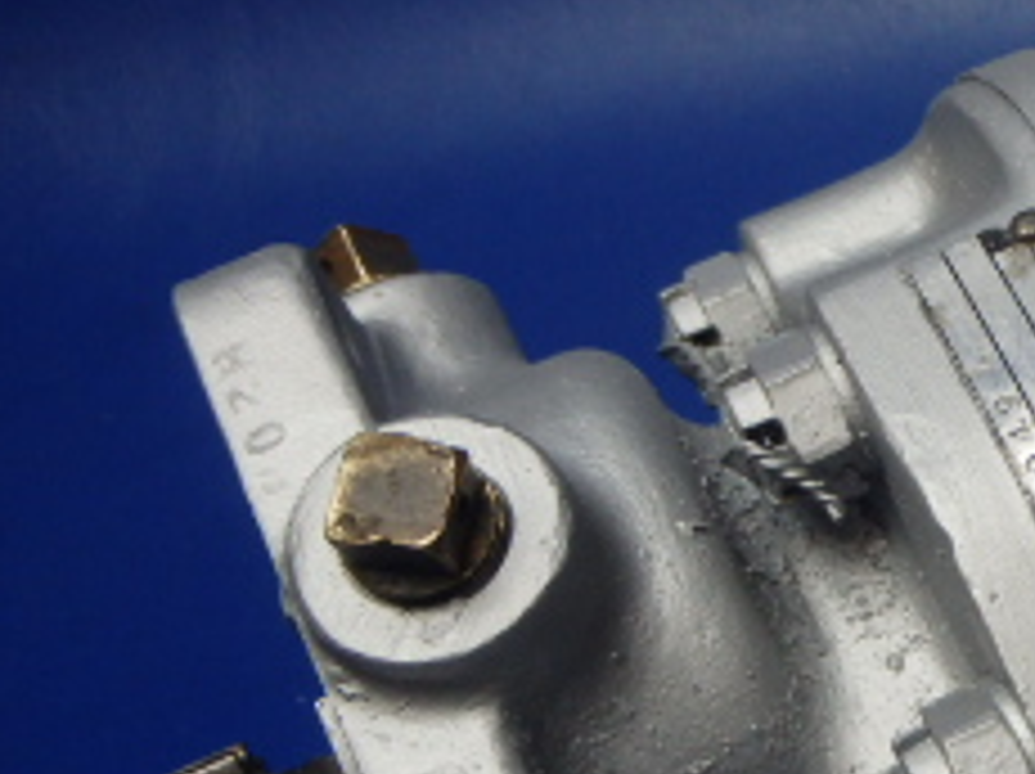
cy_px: 558
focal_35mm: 78
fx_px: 2330
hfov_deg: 22.8
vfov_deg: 18.8
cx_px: 1282
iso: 200
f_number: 3.9
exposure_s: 1/50
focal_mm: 5
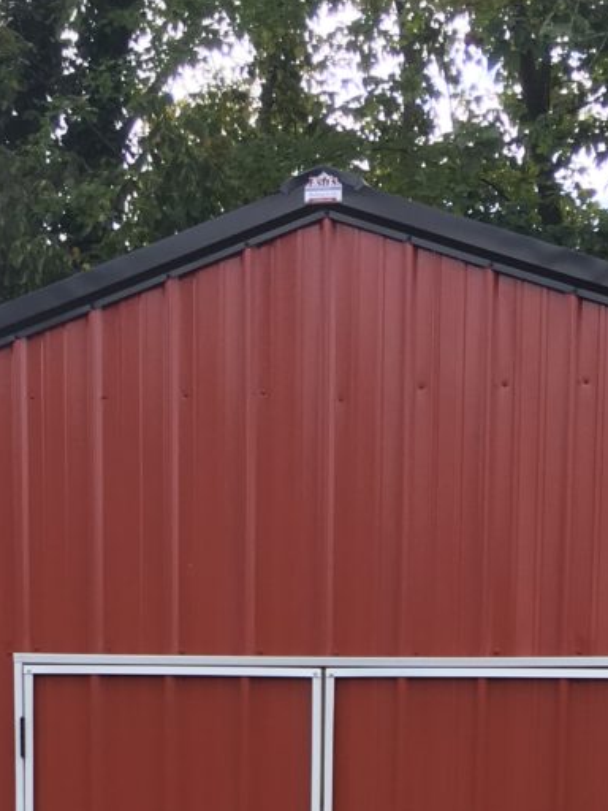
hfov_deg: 17.0
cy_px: 1033
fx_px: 2037
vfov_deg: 20.7
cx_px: 364
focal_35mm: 87
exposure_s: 1/349
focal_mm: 4.15
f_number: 2.2
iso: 25
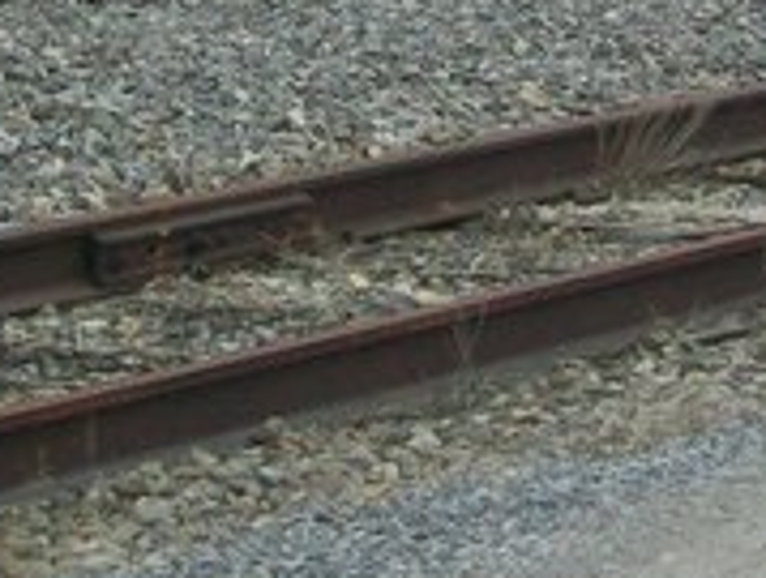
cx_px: 727
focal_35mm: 237
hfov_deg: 8.3
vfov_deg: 6.2
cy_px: -458
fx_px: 5255
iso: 64
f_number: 3.6
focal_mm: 8.8
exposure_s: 1/640
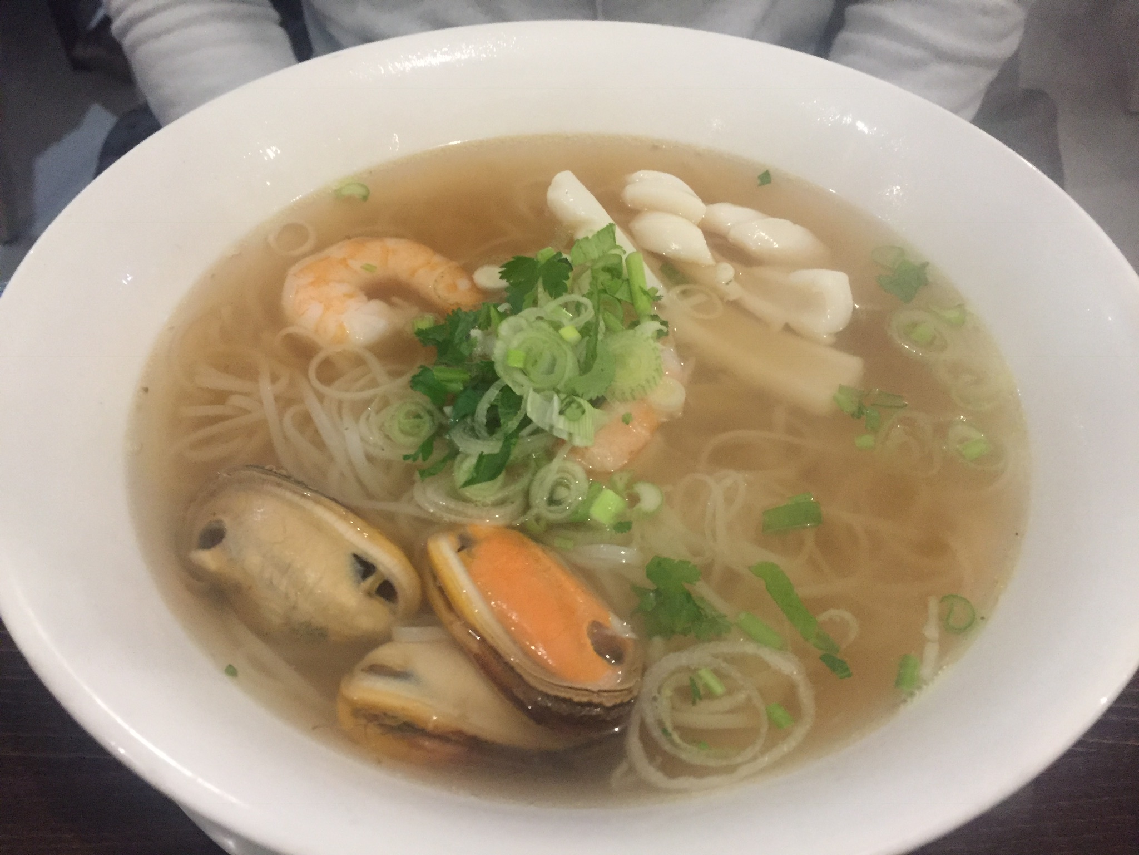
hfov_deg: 61.7
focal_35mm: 29
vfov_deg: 48.2
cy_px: 428
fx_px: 954
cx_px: 570
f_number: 2.2
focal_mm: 4.15
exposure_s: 1/20
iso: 250
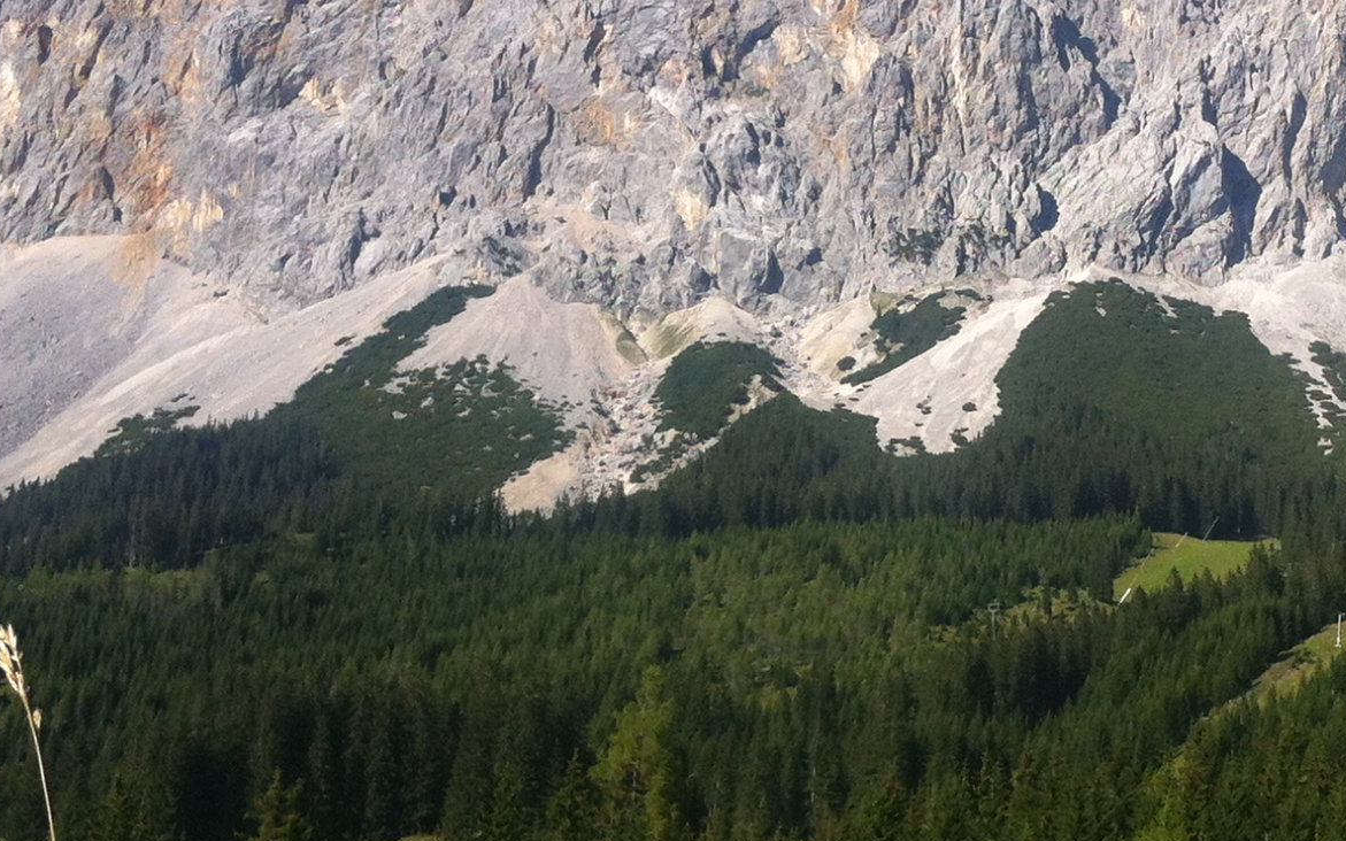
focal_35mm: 81
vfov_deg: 16.1
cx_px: 963
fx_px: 2971
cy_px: 400
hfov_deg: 25.3
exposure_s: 1/1160
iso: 80
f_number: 2.8
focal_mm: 3.85
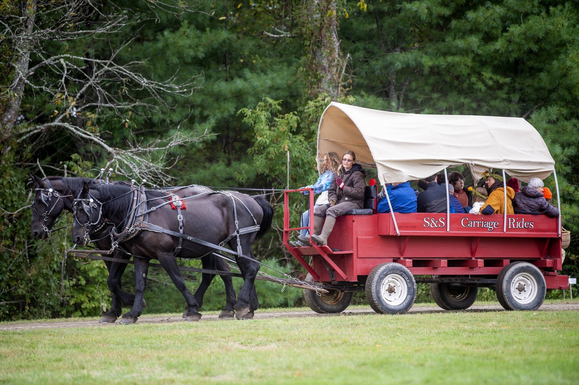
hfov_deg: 12.1
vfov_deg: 8.1
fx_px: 2732
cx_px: 290
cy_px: 192
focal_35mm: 170
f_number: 2.8
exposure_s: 1/1000
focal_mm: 170
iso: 400
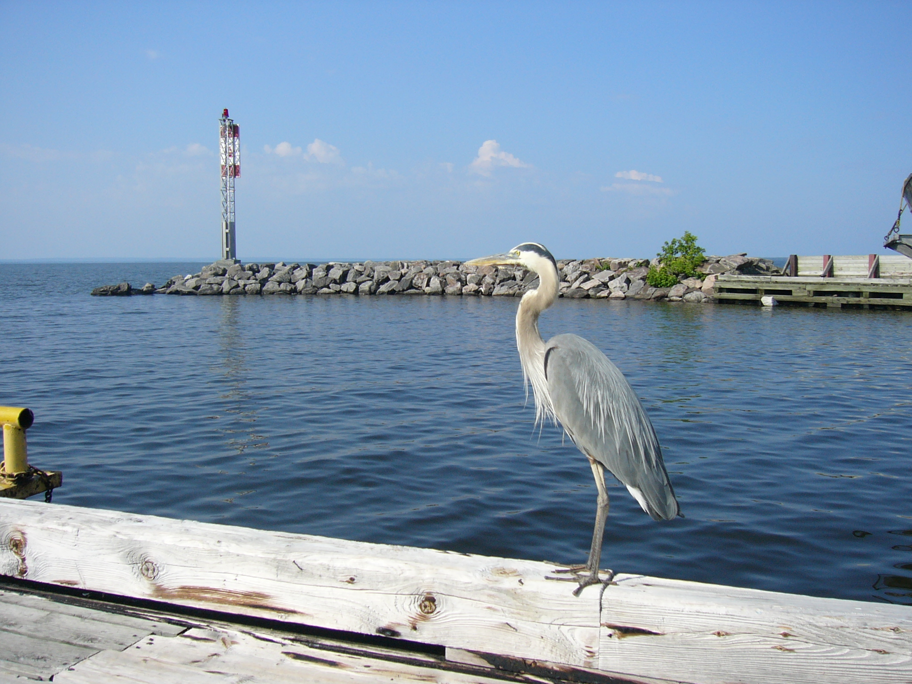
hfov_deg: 52.6
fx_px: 922
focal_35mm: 35
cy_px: 342
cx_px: 456
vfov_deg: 40.7
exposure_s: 1/320
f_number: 8
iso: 100
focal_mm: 5.8
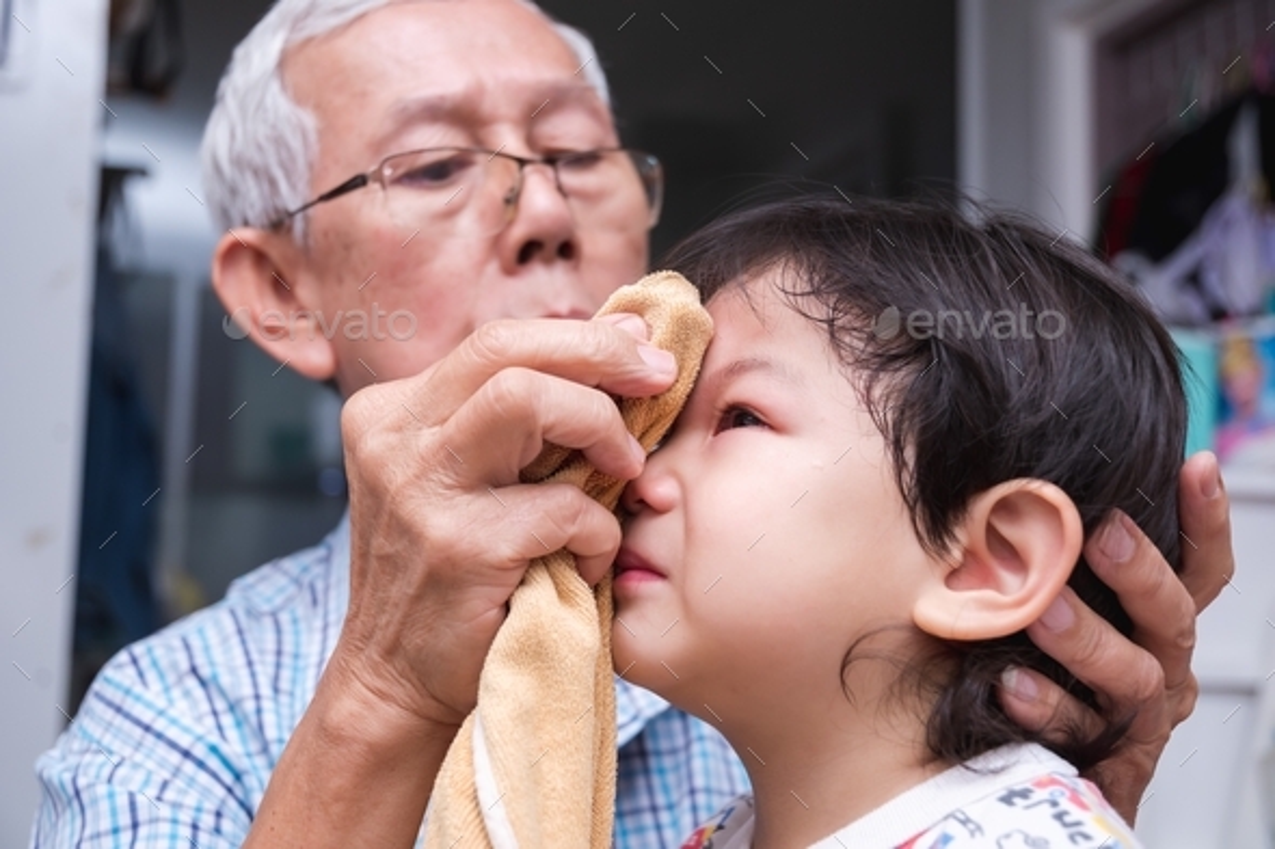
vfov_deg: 28.1
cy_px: 424
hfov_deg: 41.1
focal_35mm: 48
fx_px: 1699
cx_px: 638
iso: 400
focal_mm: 32
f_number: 3.2
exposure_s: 1/125
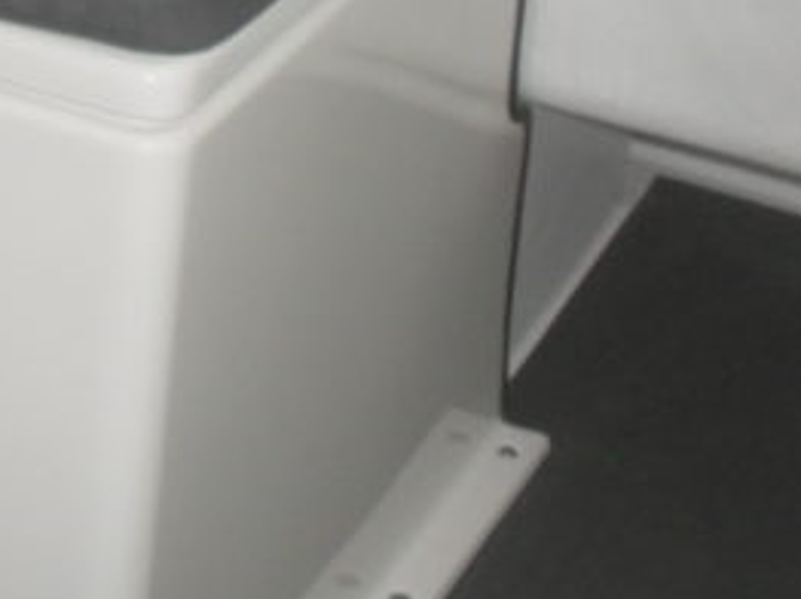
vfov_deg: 13.3
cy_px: -186
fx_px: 2474
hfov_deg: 17.2
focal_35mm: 107
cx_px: -257
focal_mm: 6.3
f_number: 3.2
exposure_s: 1/45
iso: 200
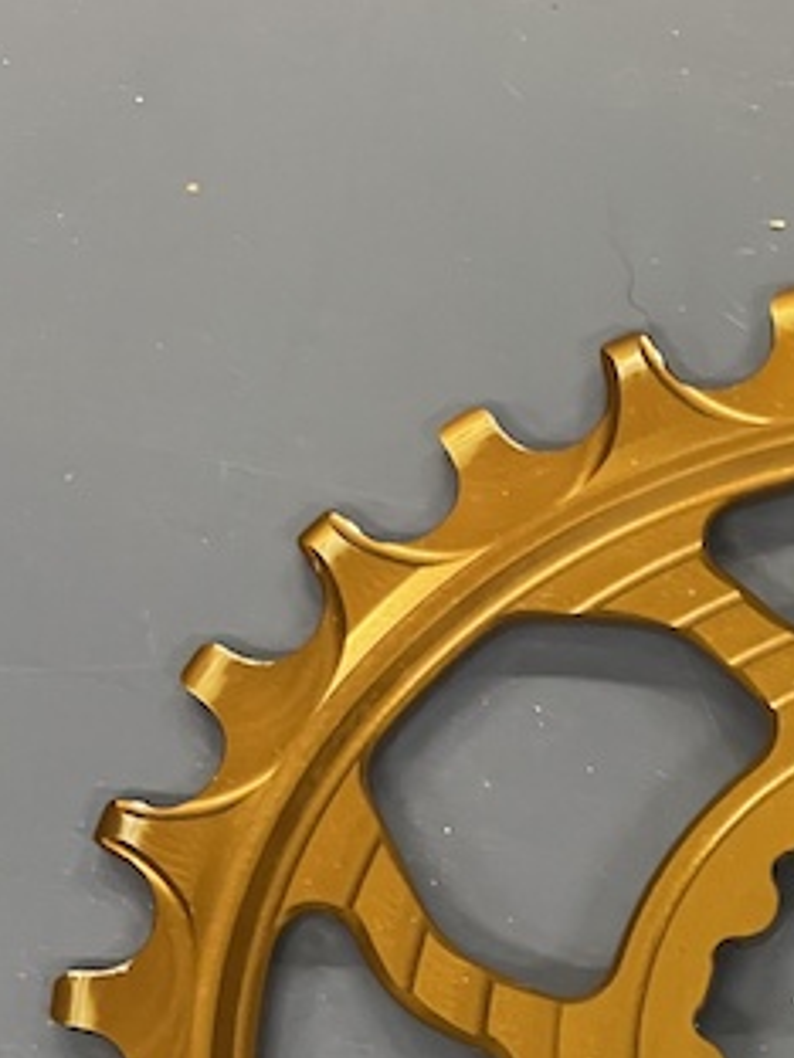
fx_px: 5016
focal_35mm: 164
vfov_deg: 11.9
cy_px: 1099
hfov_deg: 8.9
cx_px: 974
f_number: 2.2
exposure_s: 1/60
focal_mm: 7.5
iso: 500
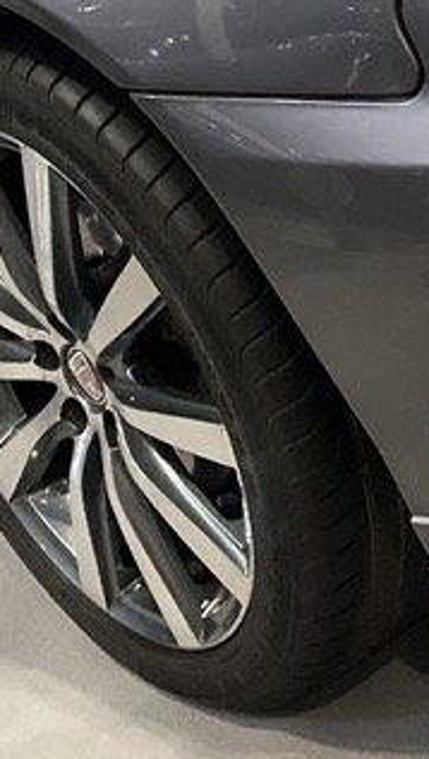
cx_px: 343
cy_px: -194
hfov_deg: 9.9
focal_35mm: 123
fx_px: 2480
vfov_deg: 16.6
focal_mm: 3.99
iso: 250
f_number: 1.8
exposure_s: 1/33
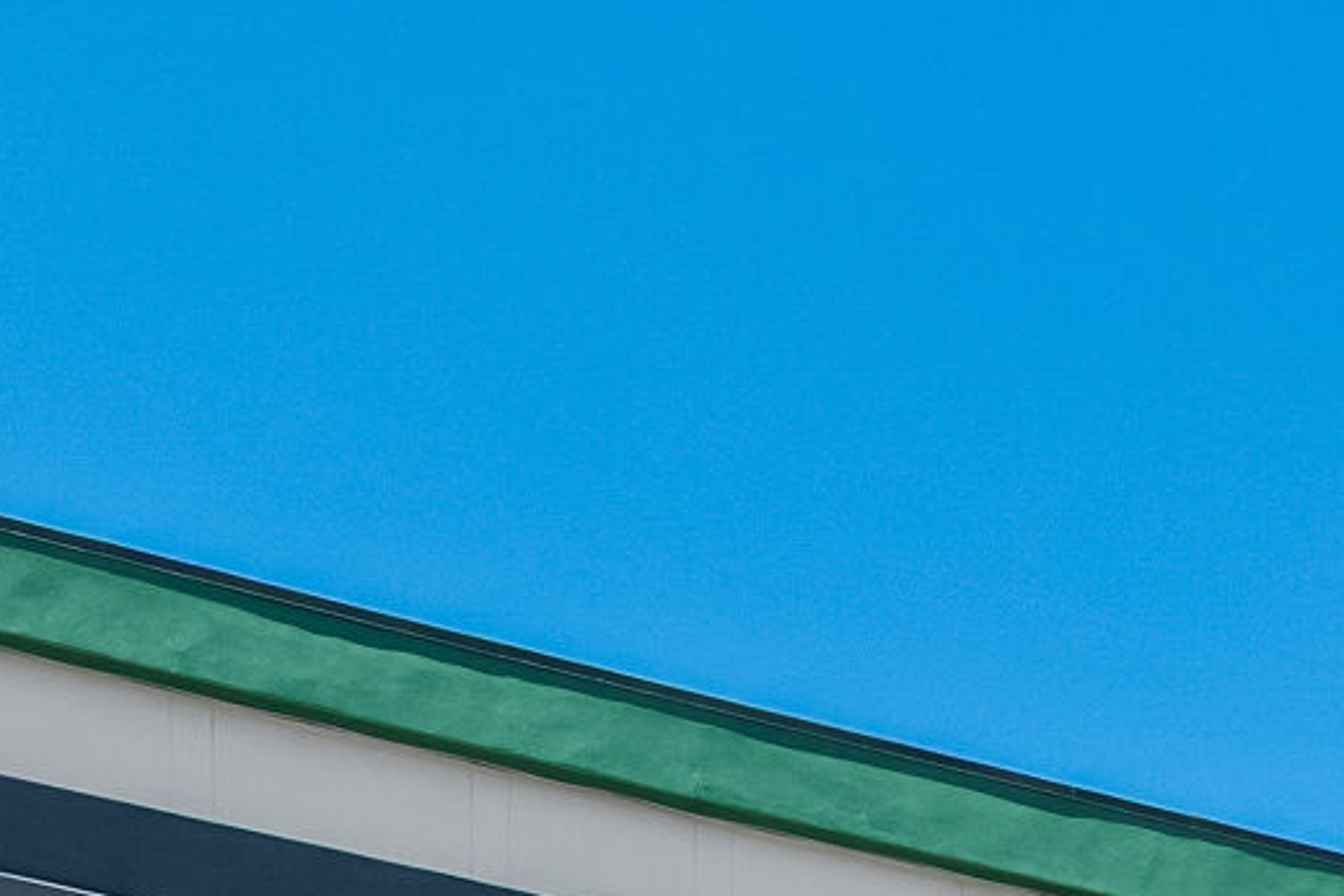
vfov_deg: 13.3
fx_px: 3024
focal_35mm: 81
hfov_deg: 24.9
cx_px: 388
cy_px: 2025
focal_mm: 14
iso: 250
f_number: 8
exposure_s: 1/400
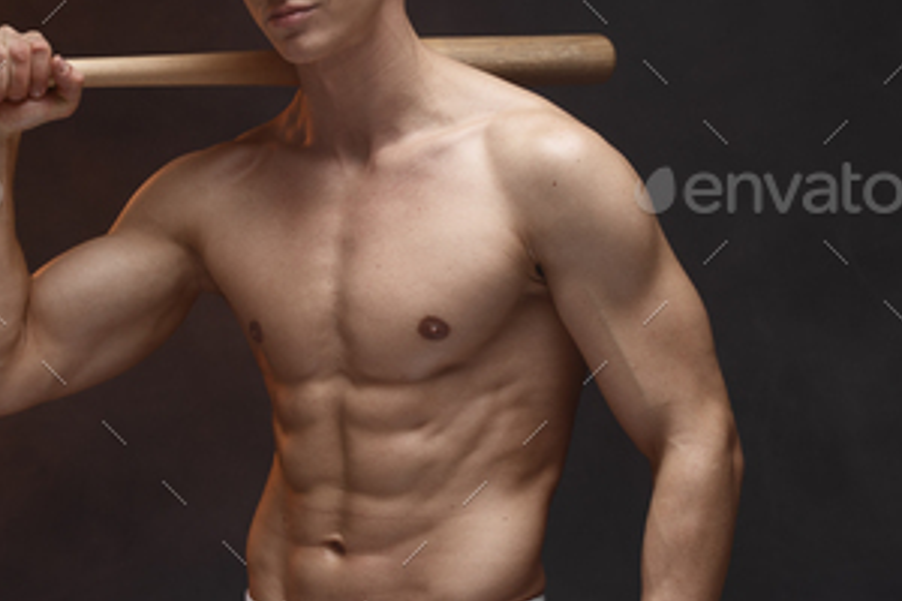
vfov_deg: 10.7
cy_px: 332
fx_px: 3207
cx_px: 310
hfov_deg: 16.0
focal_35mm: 128
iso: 100
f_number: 5
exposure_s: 1/250
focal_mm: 65
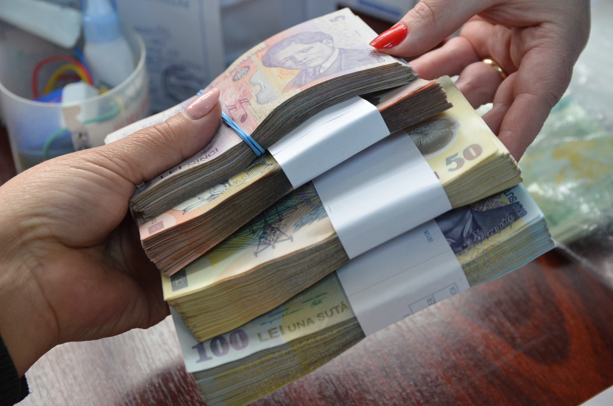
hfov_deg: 27.0
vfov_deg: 18.1
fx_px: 1274
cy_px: 203
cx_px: 306
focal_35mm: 75
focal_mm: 50
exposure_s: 1/320
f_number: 4.5
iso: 1600
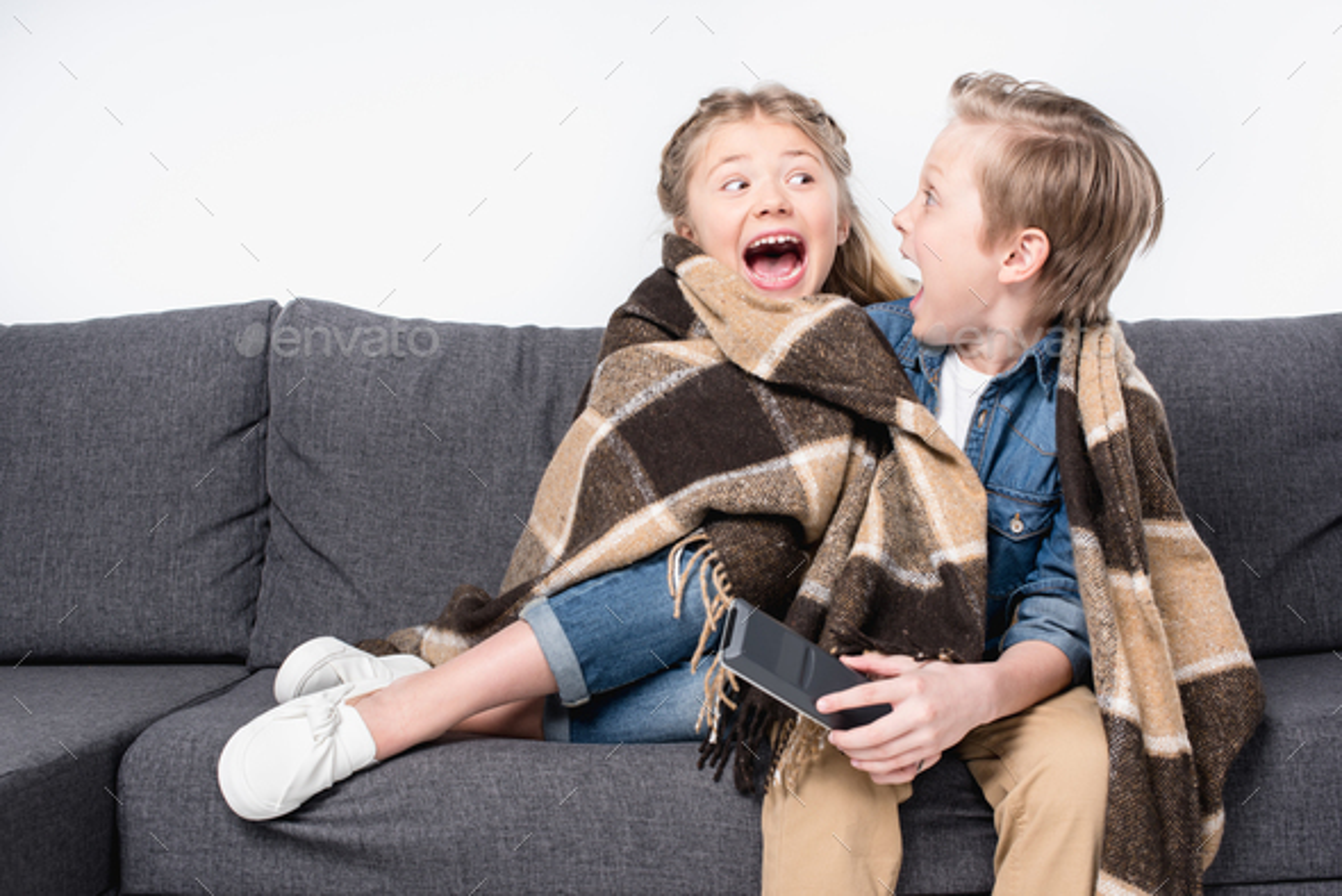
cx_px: 671
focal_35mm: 50
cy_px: 448
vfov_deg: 27.0
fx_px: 1865
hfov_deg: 39.6
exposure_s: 1/125
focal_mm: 50
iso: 100
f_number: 8
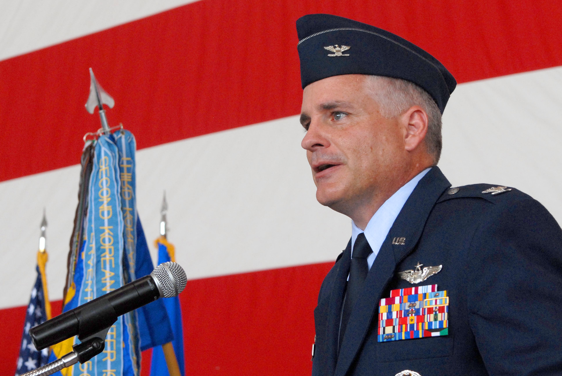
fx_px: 1055
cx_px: 281
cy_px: 188
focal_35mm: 68
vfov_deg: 20.2
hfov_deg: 29.8
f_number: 4.5
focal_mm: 45
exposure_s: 1/350
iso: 500
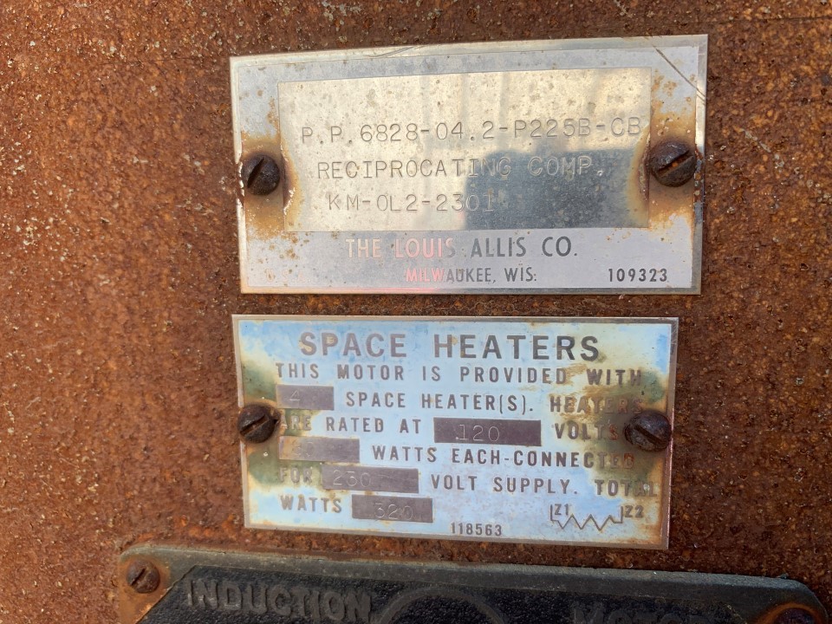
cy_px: 312
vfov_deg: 53.1
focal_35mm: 26
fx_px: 625
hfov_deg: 67.3
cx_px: 416
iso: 25
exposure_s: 1/483
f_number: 1.8
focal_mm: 4.25
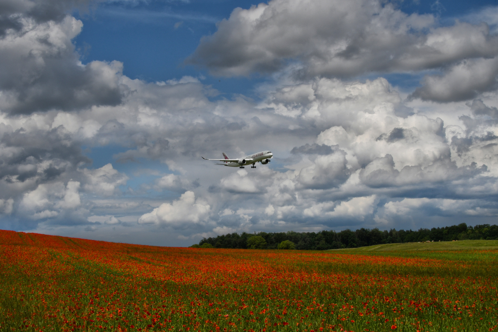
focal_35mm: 72
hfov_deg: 28.1
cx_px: 249
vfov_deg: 18.9
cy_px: 166
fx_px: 996
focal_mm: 48
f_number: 29
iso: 200
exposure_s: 1/200
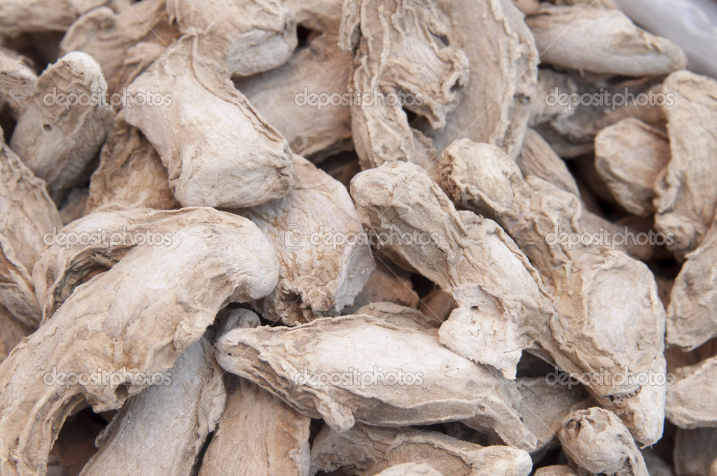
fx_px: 2238
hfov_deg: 18.2
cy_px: 238
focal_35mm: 112
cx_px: 358
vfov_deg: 12.1
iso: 200
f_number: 10
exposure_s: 1/125
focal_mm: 75
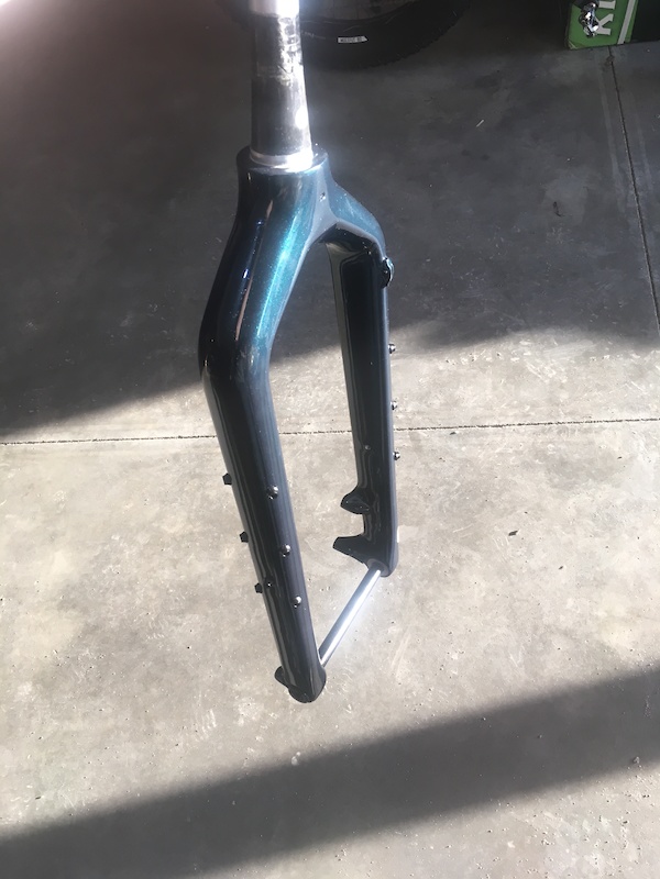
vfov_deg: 61.7
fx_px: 737
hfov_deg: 48.2
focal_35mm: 29
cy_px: 440
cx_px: 330
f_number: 2.2
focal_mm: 4.15
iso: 25
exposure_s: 1/40
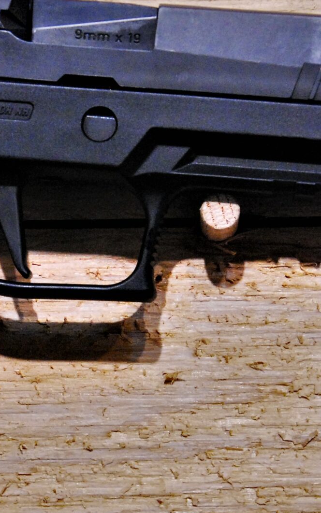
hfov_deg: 6.1
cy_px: 314
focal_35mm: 214
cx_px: 73
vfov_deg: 9.8
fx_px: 2995
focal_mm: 58
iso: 1600
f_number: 7.1
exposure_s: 1/60
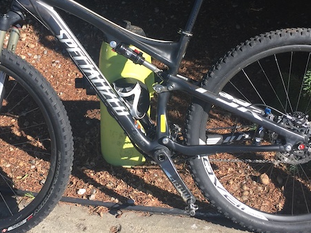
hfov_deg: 36.7
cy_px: 83
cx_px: 131
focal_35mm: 52
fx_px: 467
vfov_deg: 27.9
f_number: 2.2
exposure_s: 1/842
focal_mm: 4.15
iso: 32
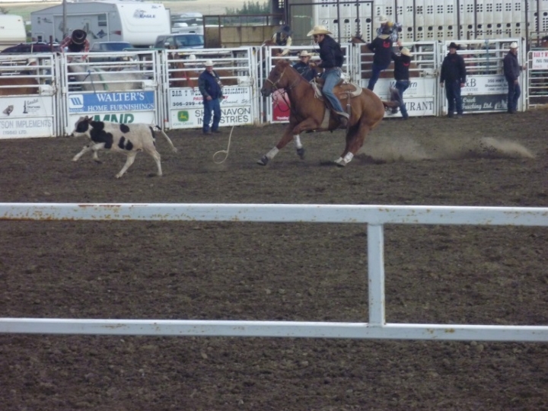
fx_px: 2026
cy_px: 206
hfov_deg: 15.4
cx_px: 274
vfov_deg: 11.6
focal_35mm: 128
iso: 400
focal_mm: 22.8
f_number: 5.9
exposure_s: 1/320
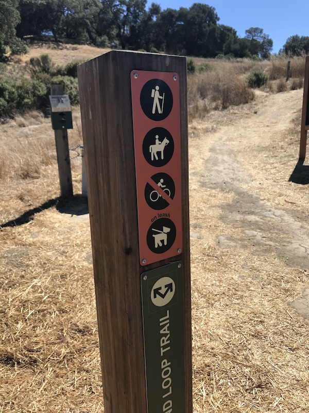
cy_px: 206
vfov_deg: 63.4
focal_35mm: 28
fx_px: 333
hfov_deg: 49.7
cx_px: 154
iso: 20
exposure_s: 1/2083
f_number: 1.8
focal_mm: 3.99
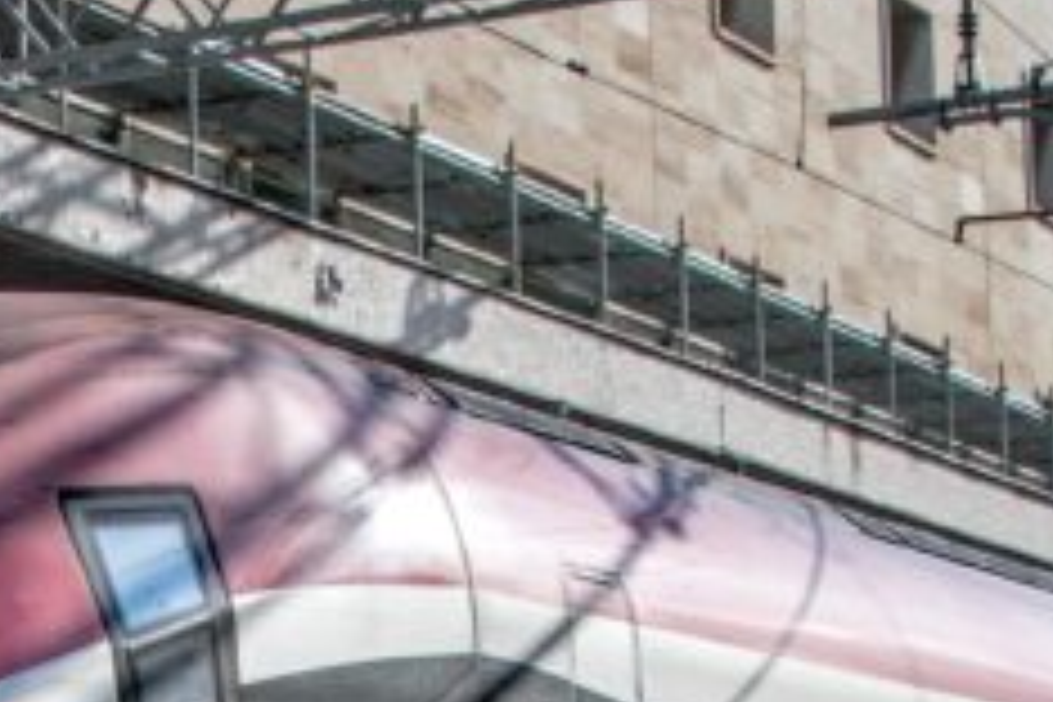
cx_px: 184
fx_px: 3597
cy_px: 747
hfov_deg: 16.5
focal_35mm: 123
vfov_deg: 11.0
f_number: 11
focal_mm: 18
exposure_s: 1/500
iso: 200
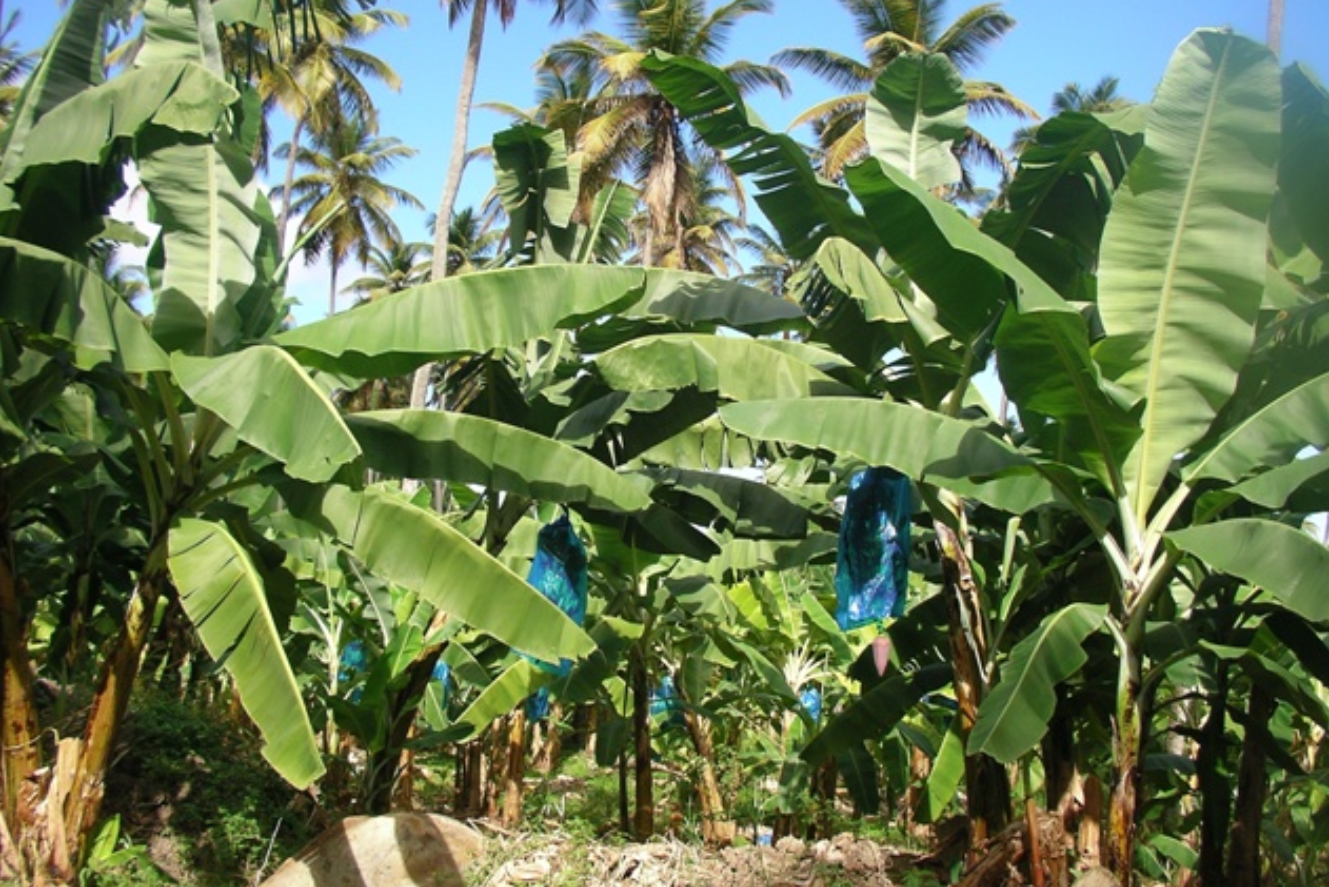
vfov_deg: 34.2
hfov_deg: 49.5
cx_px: 657
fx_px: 1440
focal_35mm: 39
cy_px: 439
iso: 50
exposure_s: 1/500
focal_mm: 5.7
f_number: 2.8
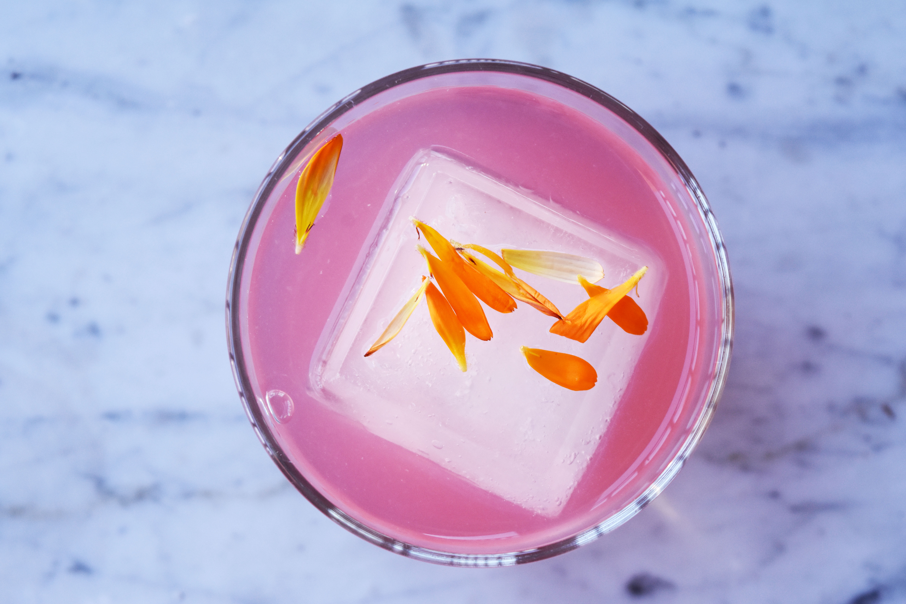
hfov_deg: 24.6
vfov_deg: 16.6
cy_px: 302
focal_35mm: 82
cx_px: 453
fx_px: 2076
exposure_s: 1/250
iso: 800
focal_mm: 55
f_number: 8
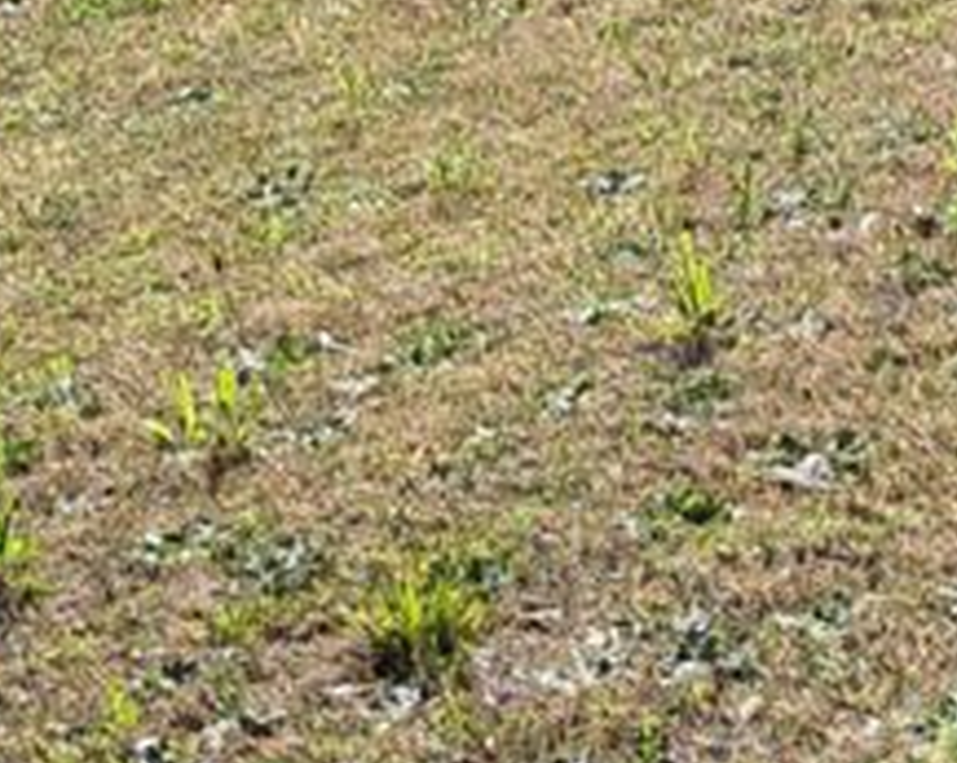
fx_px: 4101
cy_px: 781
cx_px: 1892
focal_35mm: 145
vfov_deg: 10.5
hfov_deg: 11.9
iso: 12
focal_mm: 6.4
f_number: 1.8
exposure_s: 1/603
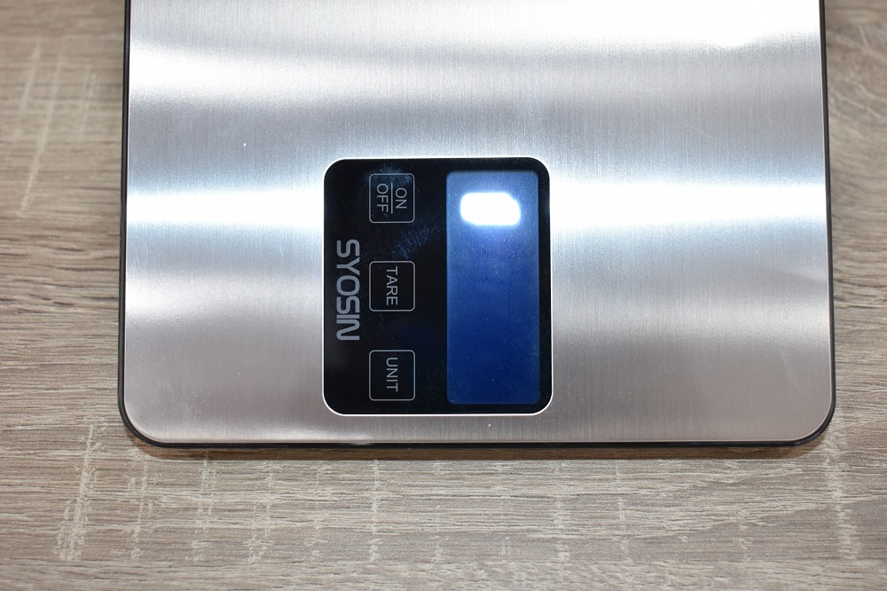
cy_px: 296
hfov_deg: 43.6
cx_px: 444
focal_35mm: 45
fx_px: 1108
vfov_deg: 29.8
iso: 400
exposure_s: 1/60
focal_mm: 30
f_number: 5
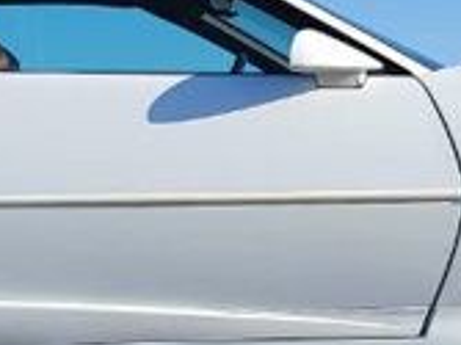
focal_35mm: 147
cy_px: 301
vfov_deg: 10.0
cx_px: 331
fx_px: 1956
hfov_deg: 13.4
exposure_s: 1/831
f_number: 1.8
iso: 16
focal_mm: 6.7
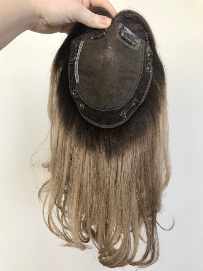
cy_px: 136
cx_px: 102
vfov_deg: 63.4
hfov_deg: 49.7
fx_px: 219
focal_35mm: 28
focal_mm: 3.99
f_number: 1.8
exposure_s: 1/60
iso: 32
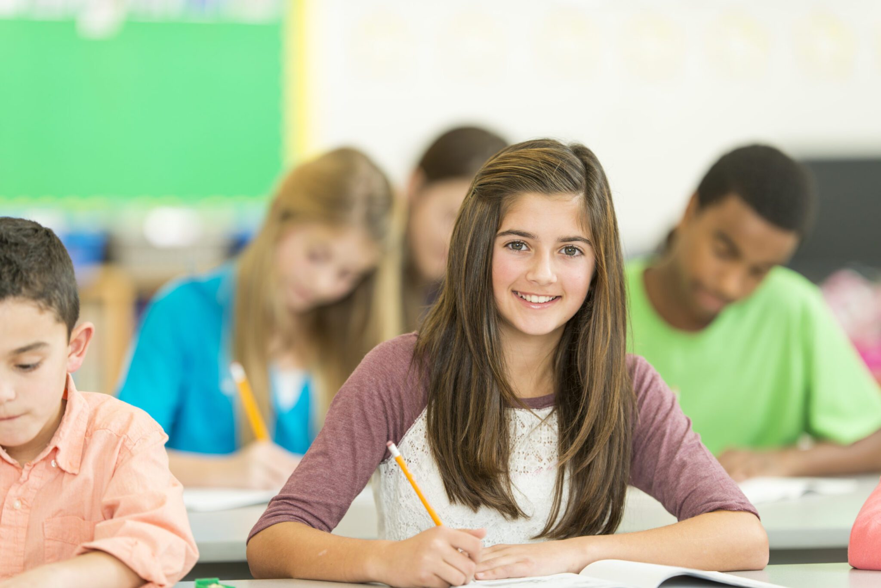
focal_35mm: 200
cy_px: 294
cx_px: 440
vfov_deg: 6.9
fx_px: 4896
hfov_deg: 10.3
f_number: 2
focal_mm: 200
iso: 100
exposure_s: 1/200
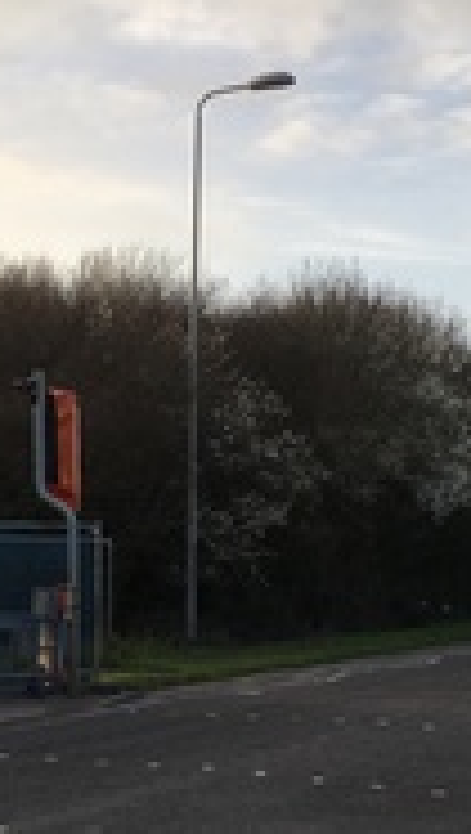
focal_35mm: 68
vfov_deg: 30.8
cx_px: 274
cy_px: 547
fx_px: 1506
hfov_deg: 17.8
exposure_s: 1/288
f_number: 2.2
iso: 25
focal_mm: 4.15
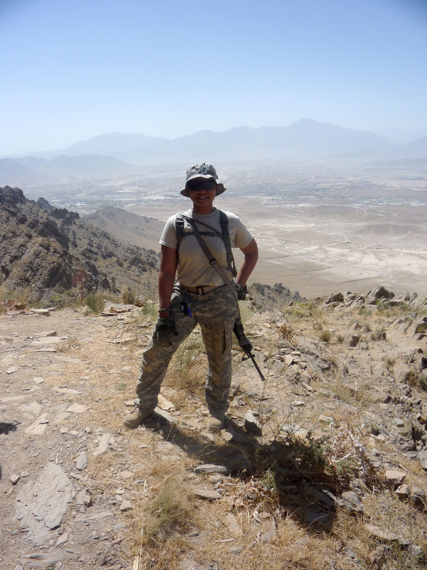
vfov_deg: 60.0
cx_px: 214
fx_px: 493
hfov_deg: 46.8
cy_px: 285
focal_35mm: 30
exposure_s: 1/640
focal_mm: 5.2
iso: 100
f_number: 5.6
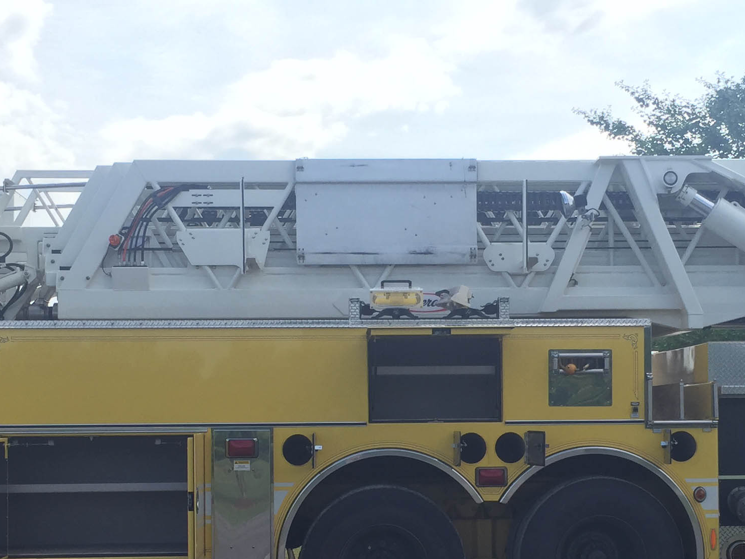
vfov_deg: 22.7
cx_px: 404
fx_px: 1377
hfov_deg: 30.3
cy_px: 411
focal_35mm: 64
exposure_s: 1/1236
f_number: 2.2
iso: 32
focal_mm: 4.15
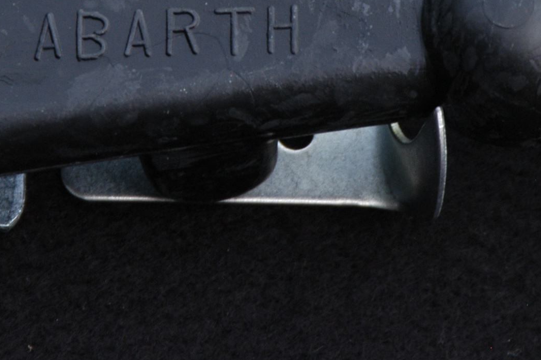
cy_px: 68
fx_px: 5676
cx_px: 292
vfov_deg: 3.6
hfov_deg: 5.5
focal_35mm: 378
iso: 400
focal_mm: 120
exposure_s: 1/180
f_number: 7.1
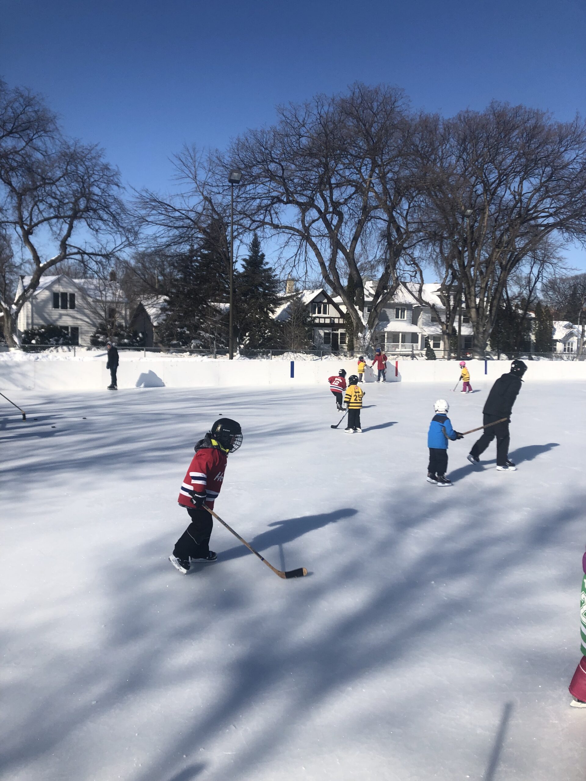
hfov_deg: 49.7
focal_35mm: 28
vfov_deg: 63.4
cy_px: 390
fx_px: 632
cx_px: 293
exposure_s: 1/4808
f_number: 1.8
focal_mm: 3.99
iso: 20
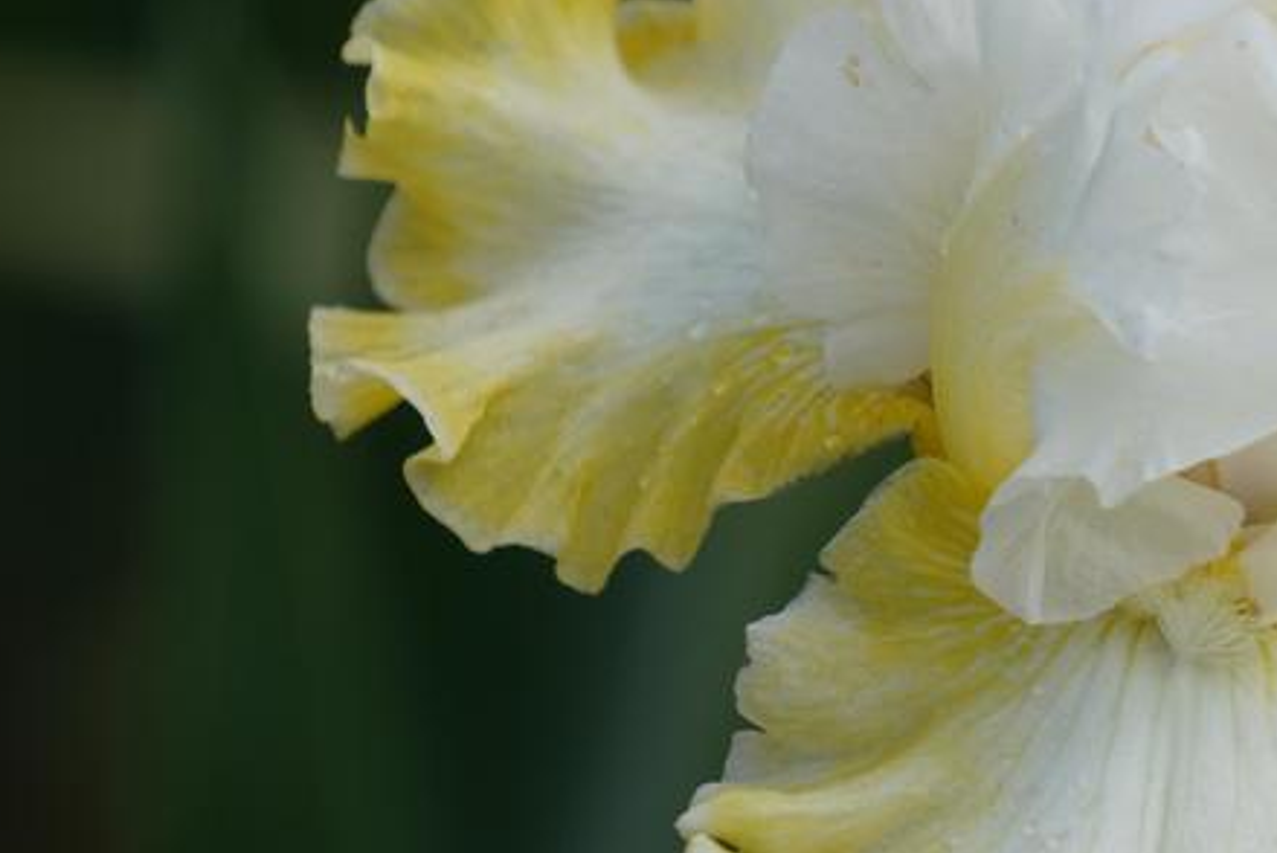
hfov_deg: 3.2
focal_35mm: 637
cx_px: 1405
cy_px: 498
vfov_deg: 2.2
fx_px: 22615
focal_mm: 187
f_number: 6.3
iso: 100
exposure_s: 1/500
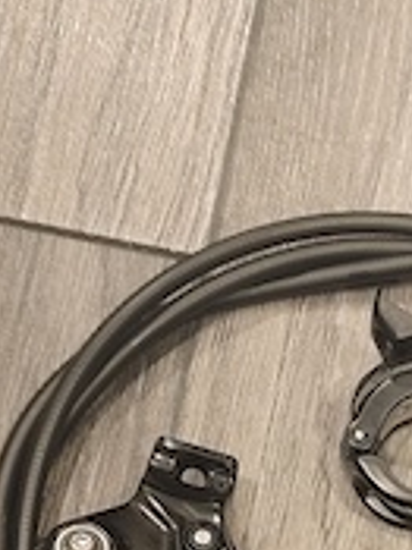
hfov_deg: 13.4
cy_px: 676
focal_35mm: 105
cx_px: 579
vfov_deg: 17.8
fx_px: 1668
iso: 640
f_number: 1.8
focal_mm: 6.4
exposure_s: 1/60
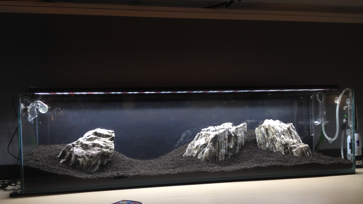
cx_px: 178
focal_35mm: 39
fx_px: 375
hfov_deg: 51.6
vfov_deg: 30.3
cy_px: 128
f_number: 2.4
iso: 64
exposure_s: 1/20
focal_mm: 4.28
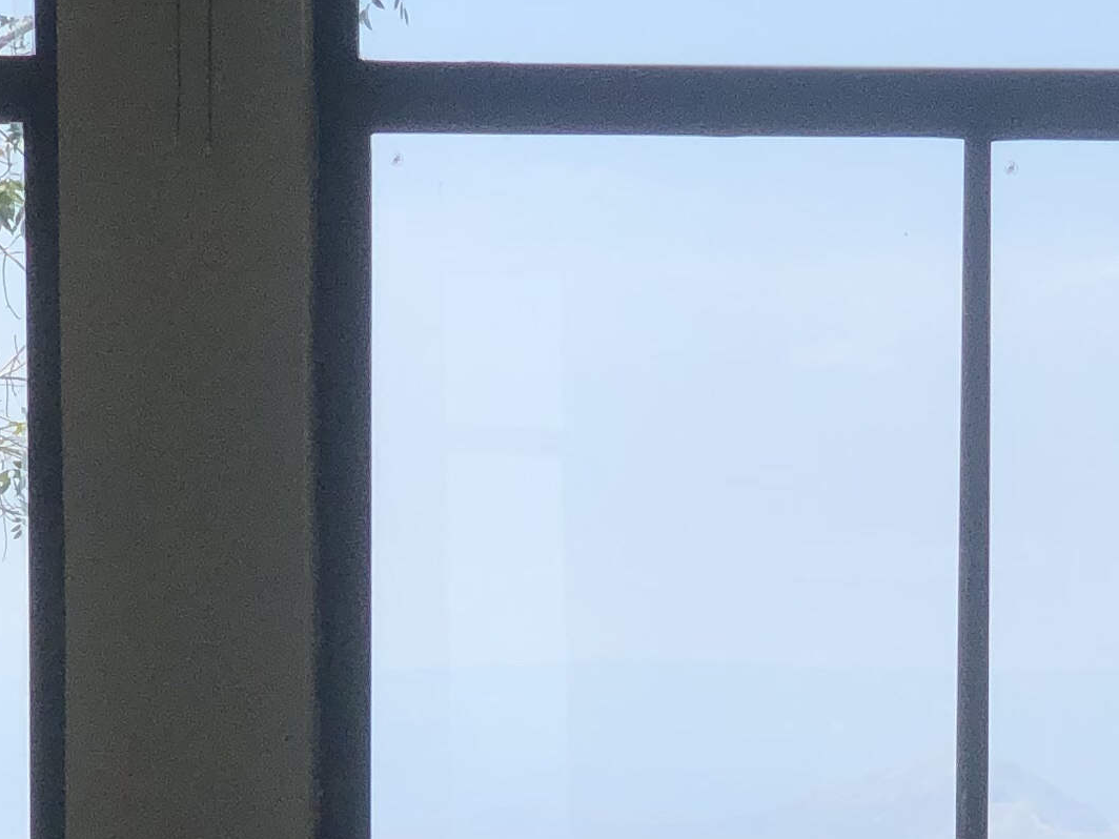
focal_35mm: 197
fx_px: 6368
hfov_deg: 10.0
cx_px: 1029
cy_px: 1314
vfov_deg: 7.4
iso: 16
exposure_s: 1/1012
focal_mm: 6
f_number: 2.4
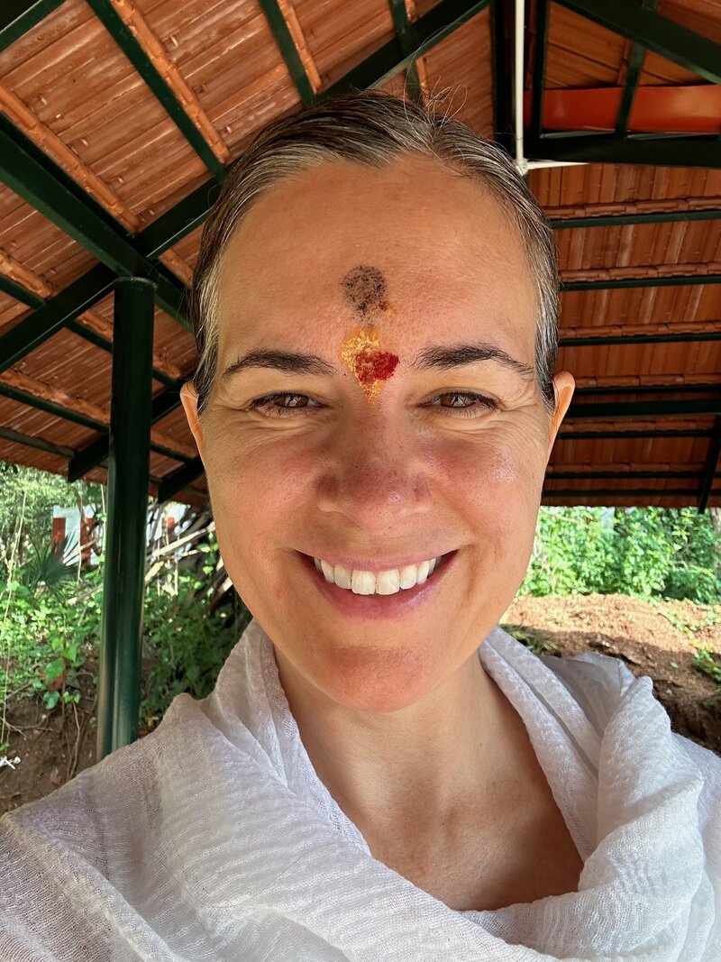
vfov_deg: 60.0
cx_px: 360
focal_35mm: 30
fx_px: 833
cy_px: 481
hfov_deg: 46.8
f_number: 1.9
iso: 25
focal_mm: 2.69
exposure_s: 1/121
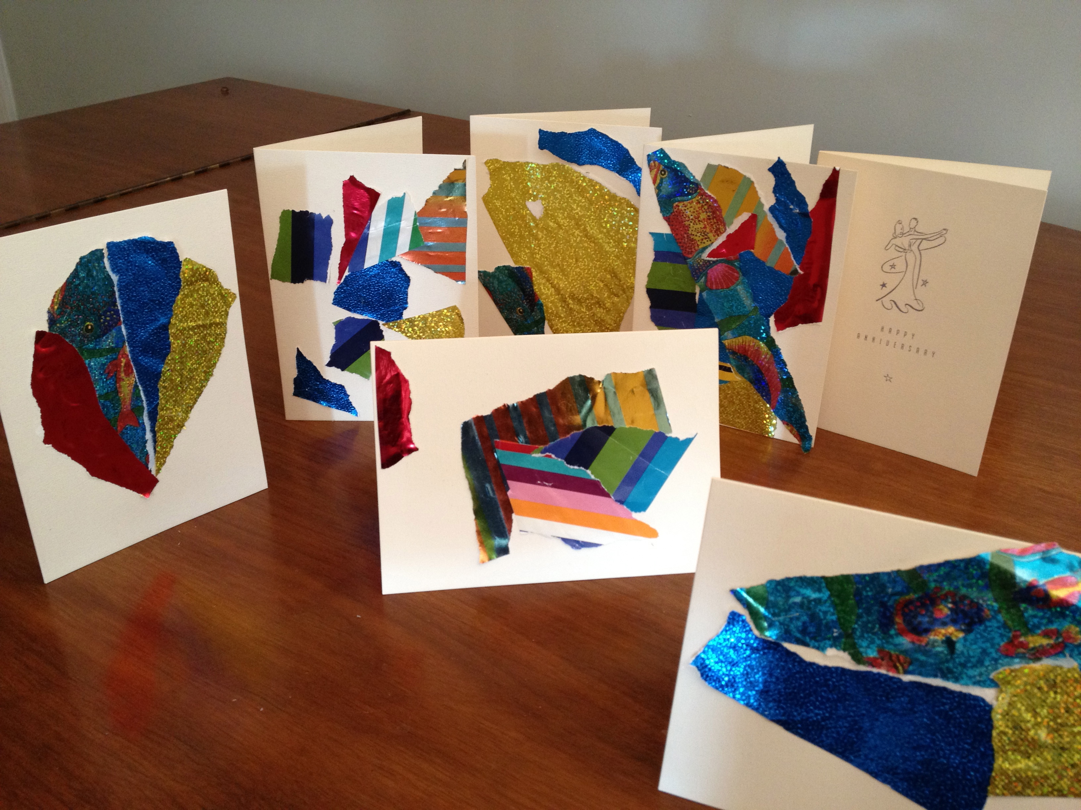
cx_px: 540
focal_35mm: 35
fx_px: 1093
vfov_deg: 40.7
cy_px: 405
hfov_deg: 52.6
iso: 200
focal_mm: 4.28
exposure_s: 1/20
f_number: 2.4
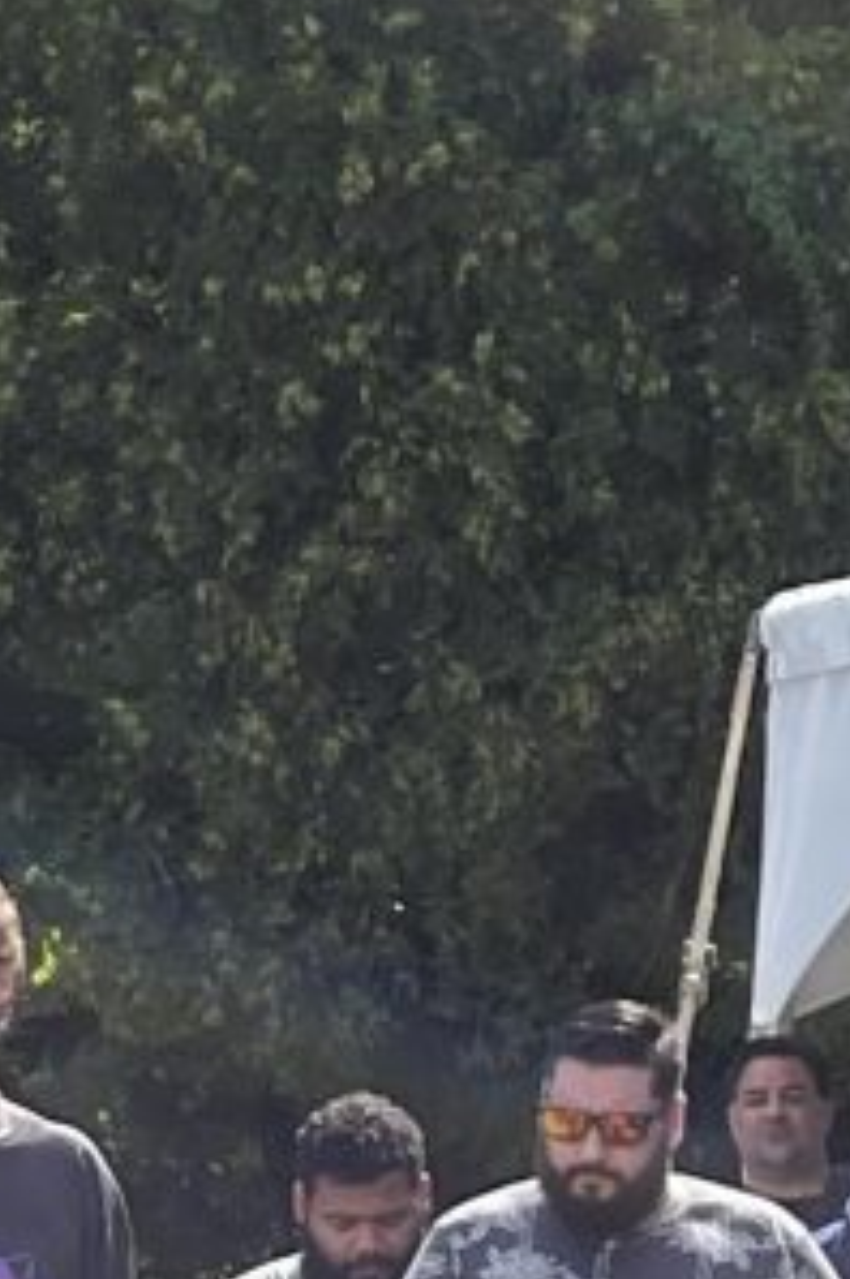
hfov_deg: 7.3
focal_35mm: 186
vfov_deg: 10.9
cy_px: 1468
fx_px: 6602
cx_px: -4
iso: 32
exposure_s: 1/1795
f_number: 1.6
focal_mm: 5.1
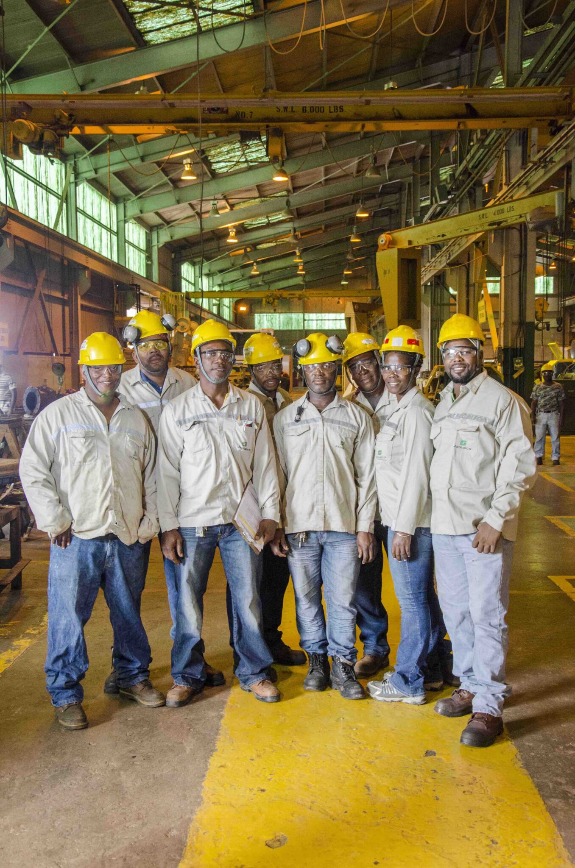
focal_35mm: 39
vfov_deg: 49.6
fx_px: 939
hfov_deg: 34.1
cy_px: 434
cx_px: 288
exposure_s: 1/125
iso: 1250
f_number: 6.3
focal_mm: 26
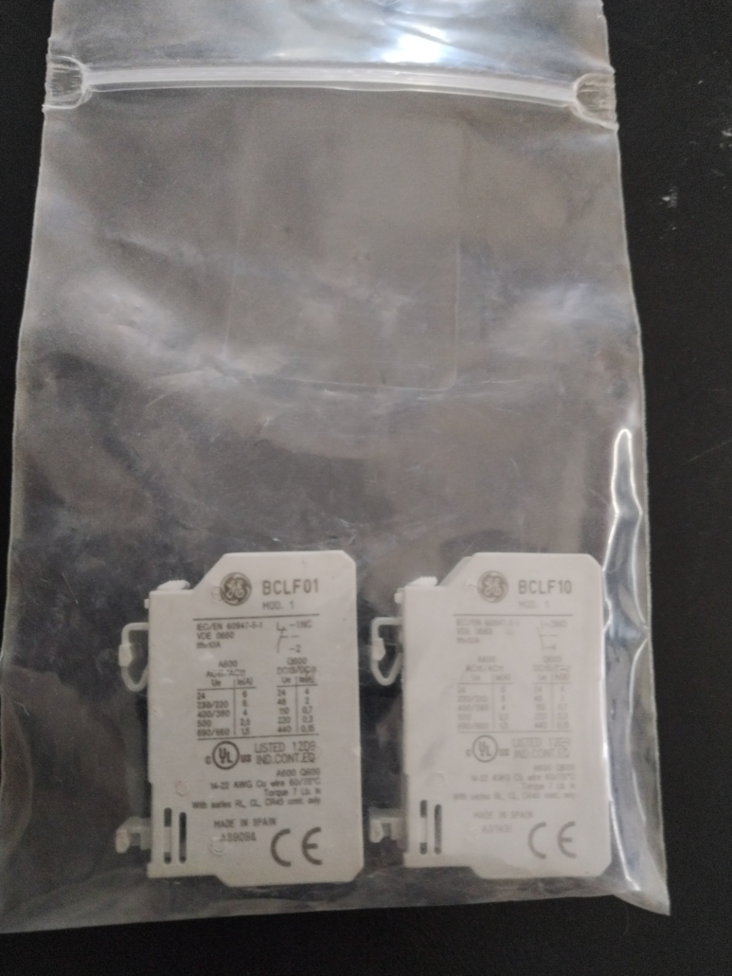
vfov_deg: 67.3
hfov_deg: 53.1
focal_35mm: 26
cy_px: 488
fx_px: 733
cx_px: 366
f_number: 1.8
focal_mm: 4.75
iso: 913
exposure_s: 1/20
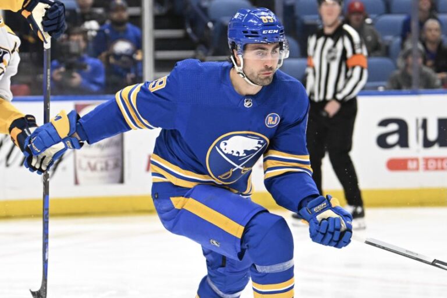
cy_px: 149
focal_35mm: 98
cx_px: 224
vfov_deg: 14.0
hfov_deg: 20.8
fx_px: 1217
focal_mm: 98
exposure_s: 1/1600
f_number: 3.2
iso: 3200
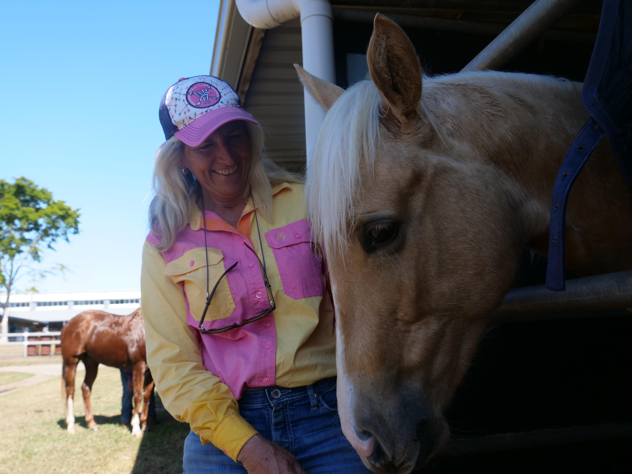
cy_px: 237
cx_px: 316
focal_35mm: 32
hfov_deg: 56.8
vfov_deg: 44.2
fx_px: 584
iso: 200
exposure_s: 1/400
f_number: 5
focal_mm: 16
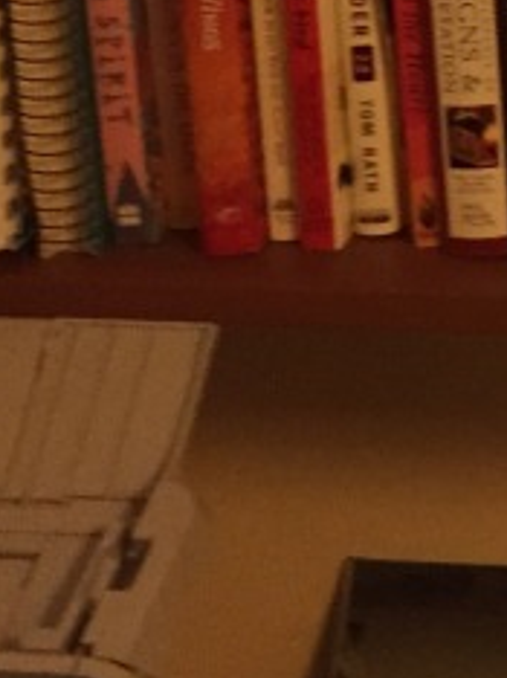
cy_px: -556
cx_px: 1028
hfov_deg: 10.6
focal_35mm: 127
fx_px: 2485
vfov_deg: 13.8
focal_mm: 4.15
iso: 200
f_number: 2.2
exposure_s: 1/30
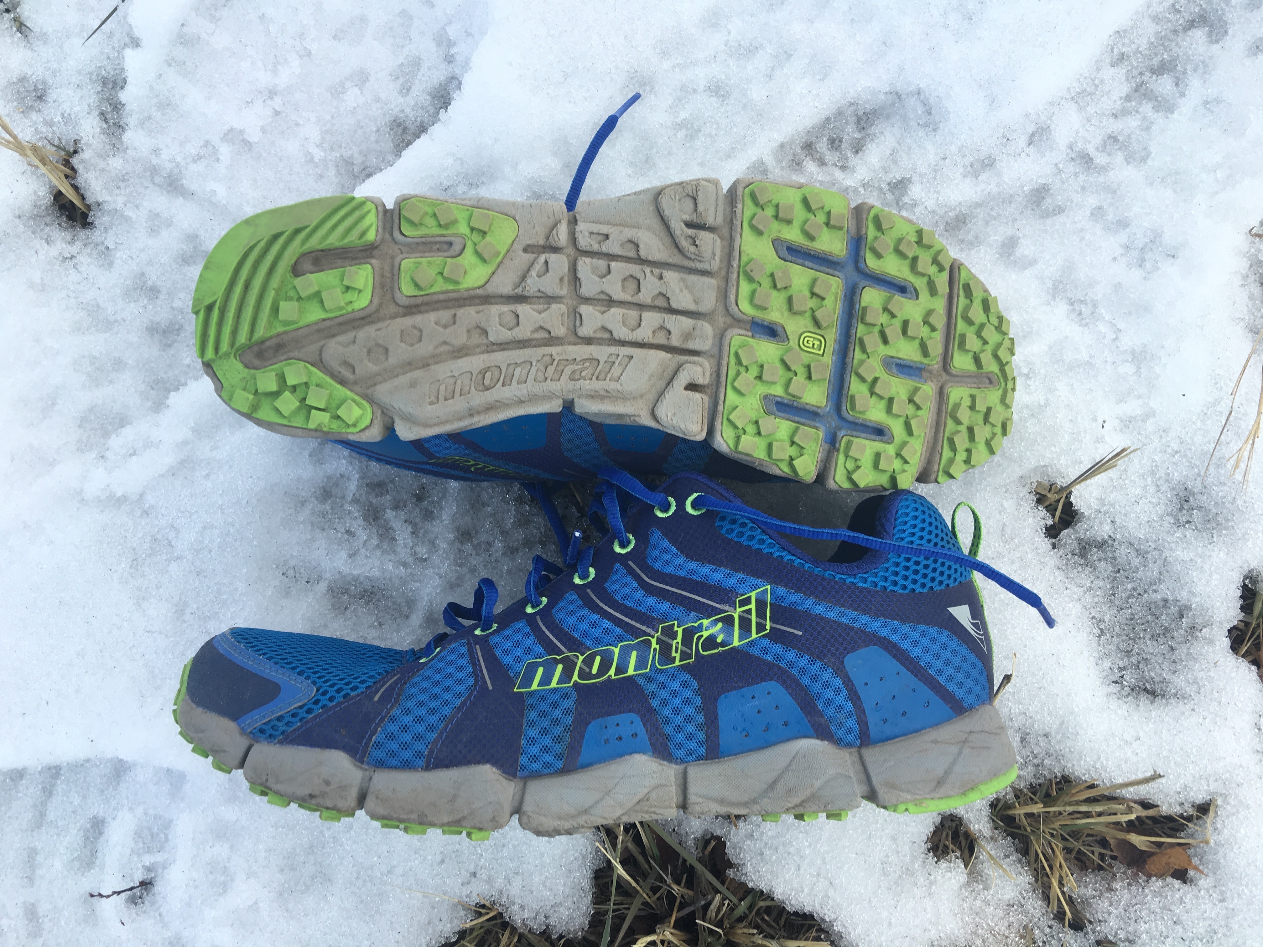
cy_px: 474
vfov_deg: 48.2
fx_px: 1058
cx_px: 632
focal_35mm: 29
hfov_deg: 61.7
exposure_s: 1/240
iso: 25
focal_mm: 4.15
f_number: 2.2
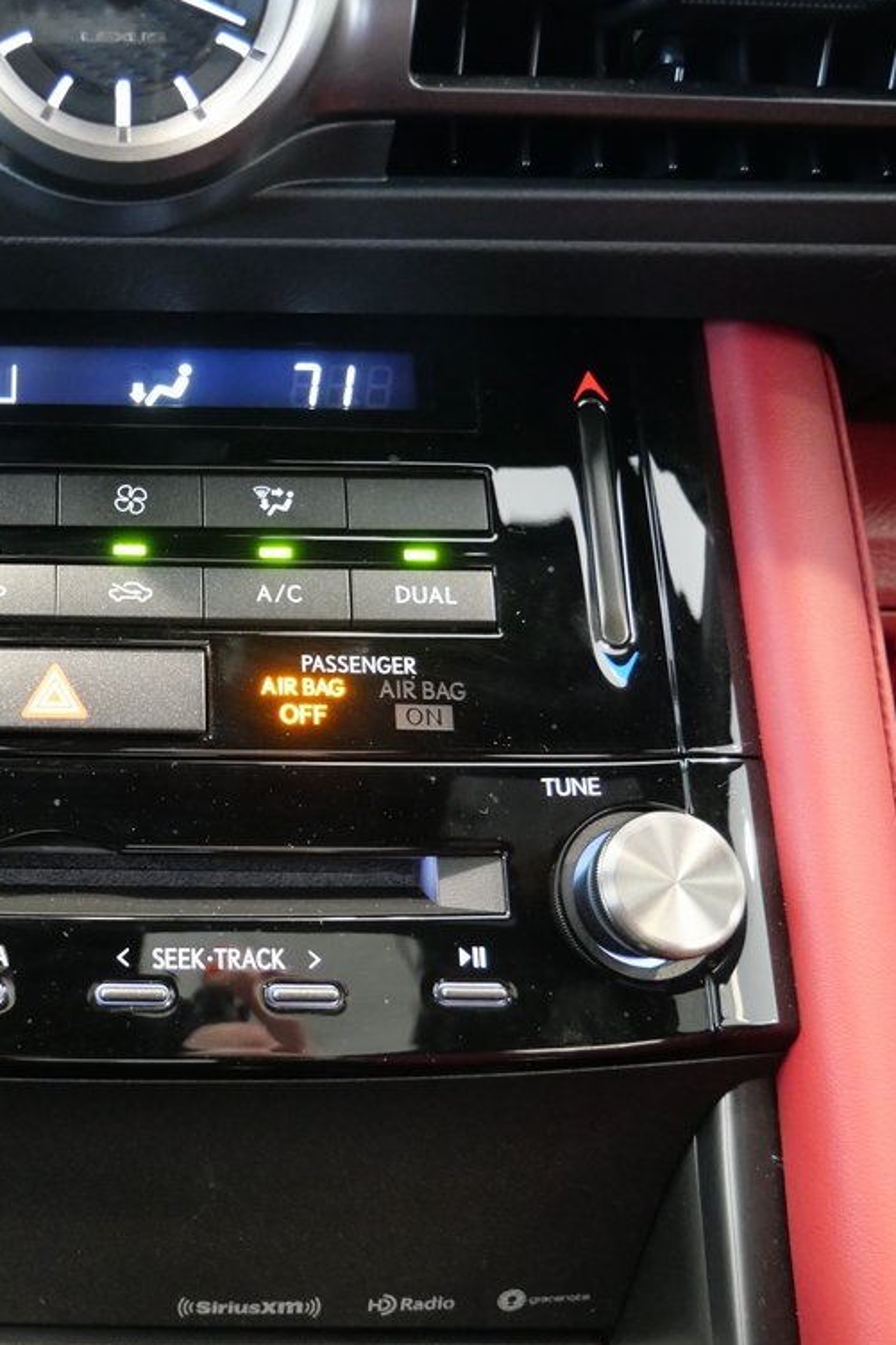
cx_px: 68
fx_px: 1270
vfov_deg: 55.8
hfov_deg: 36.2
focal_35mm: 34
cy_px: 678
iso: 3200
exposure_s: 1/8
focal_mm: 12
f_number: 3.5
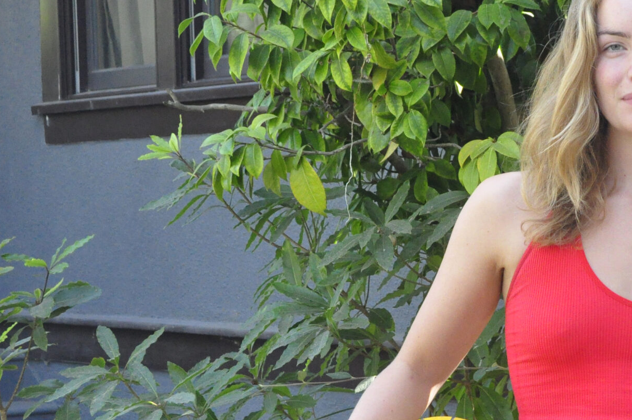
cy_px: 296
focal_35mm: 120
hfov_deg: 16.8
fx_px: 2104
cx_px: 608
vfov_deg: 11.4
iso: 2500
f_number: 9
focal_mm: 38
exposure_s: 1/320
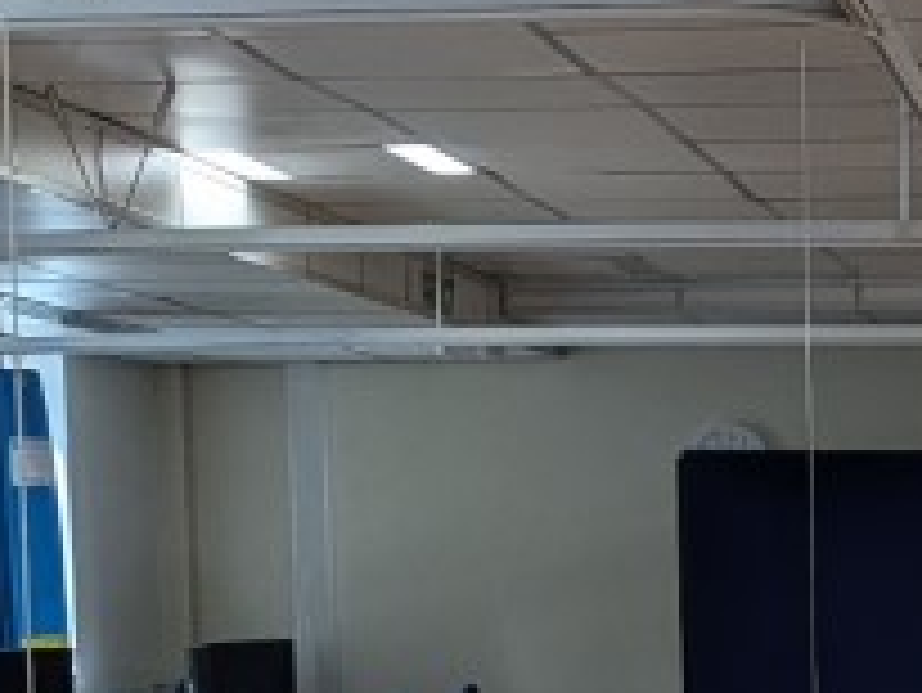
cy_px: 950
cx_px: 1010
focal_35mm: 140
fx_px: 3731
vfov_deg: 10.3
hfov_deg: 13.8
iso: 44
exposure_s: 1/49.2
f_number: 1.85
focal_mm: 6.81
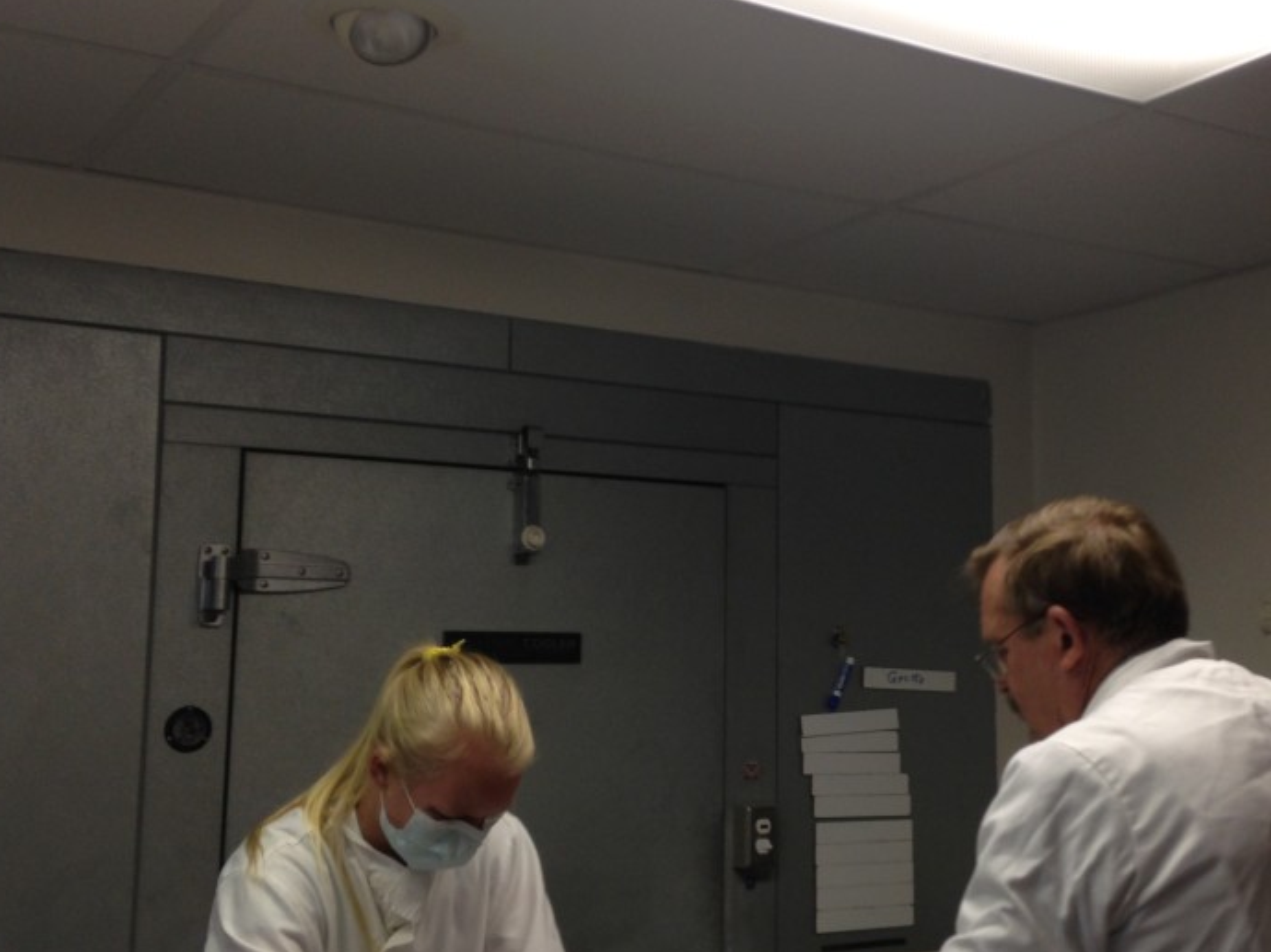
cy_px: 462
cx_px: 801
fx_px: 1799
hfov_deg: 38.7
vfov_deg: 29.7
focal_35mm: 49
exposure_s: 1/30
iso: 50
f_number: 2.4
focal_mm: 4.12
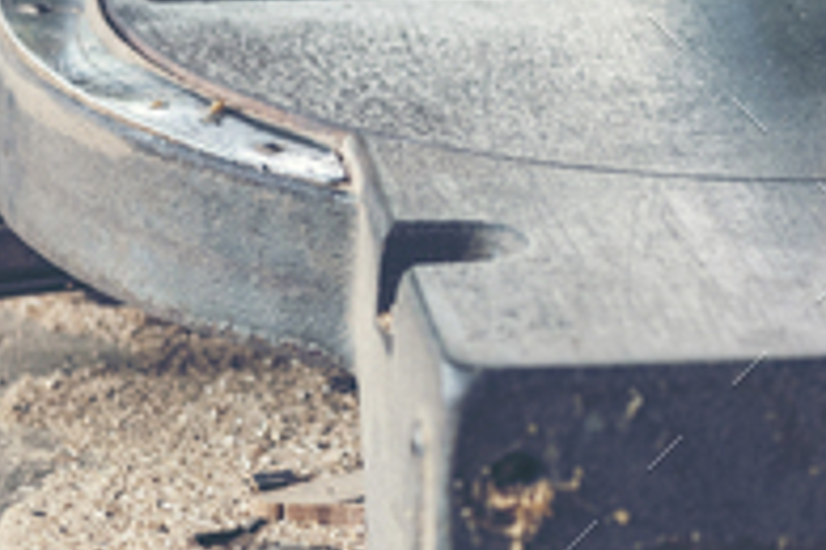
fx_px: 7296
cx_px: 856
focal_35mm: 318
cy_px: -195
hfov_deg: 6.5
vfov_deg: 4.3
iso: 320
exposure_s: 1/40
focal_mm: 105
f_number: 5.6
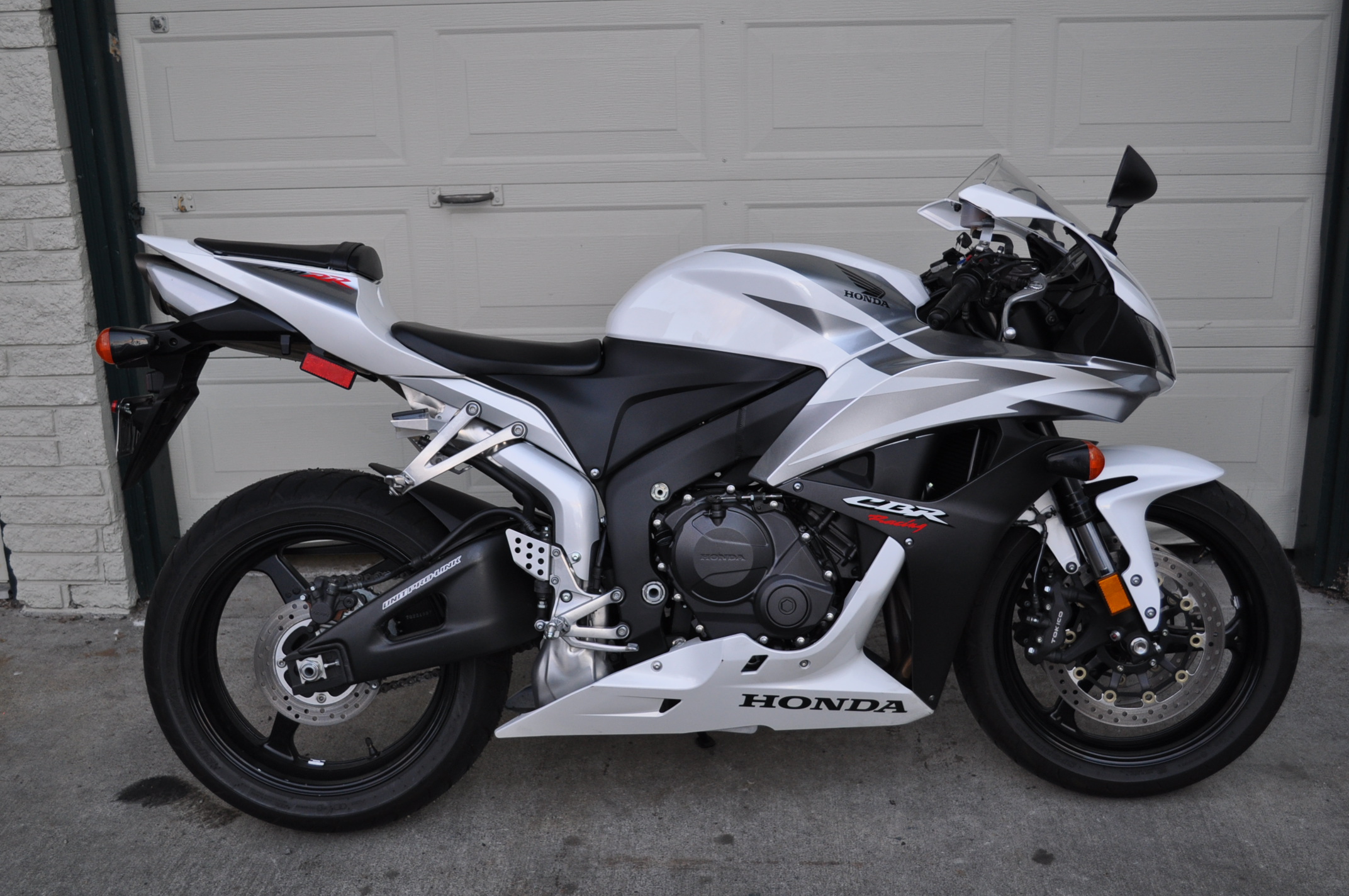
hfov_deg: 46.4
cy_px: 448
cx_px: 674
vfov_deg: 31.8
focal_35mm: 42
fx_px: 1572
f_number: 4.5
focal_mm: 28
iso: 400
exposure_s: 1/80
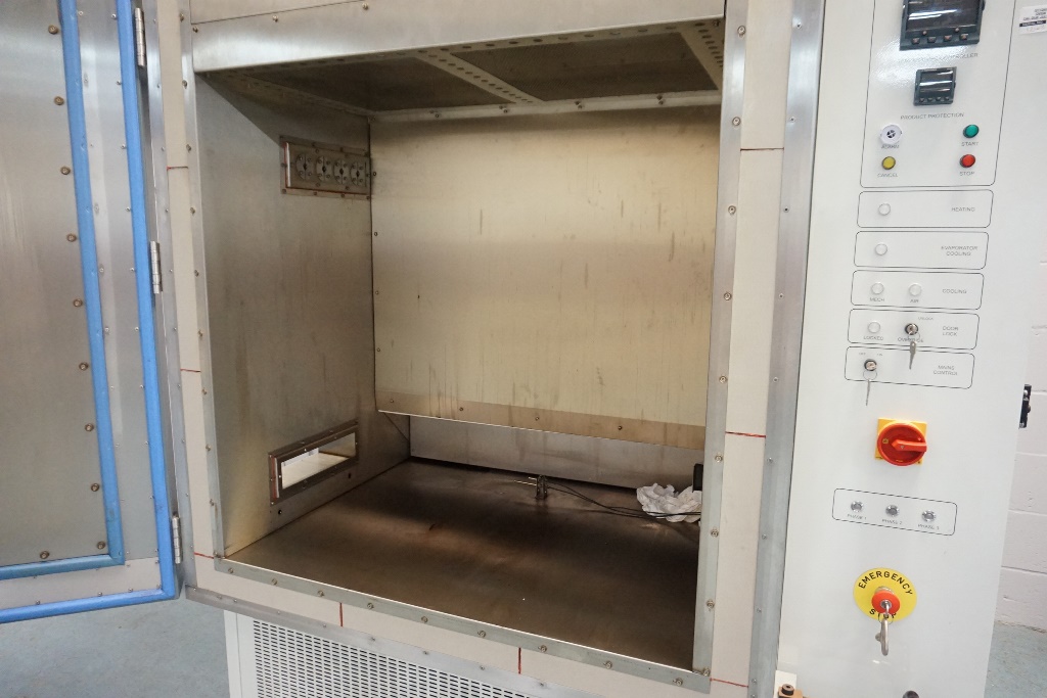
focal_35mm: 24
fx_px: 698
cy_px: 349
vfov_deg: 53.1
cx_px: 524
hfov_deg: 73.7
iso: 3200
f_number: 3.5
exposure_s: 1/160
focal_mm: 16
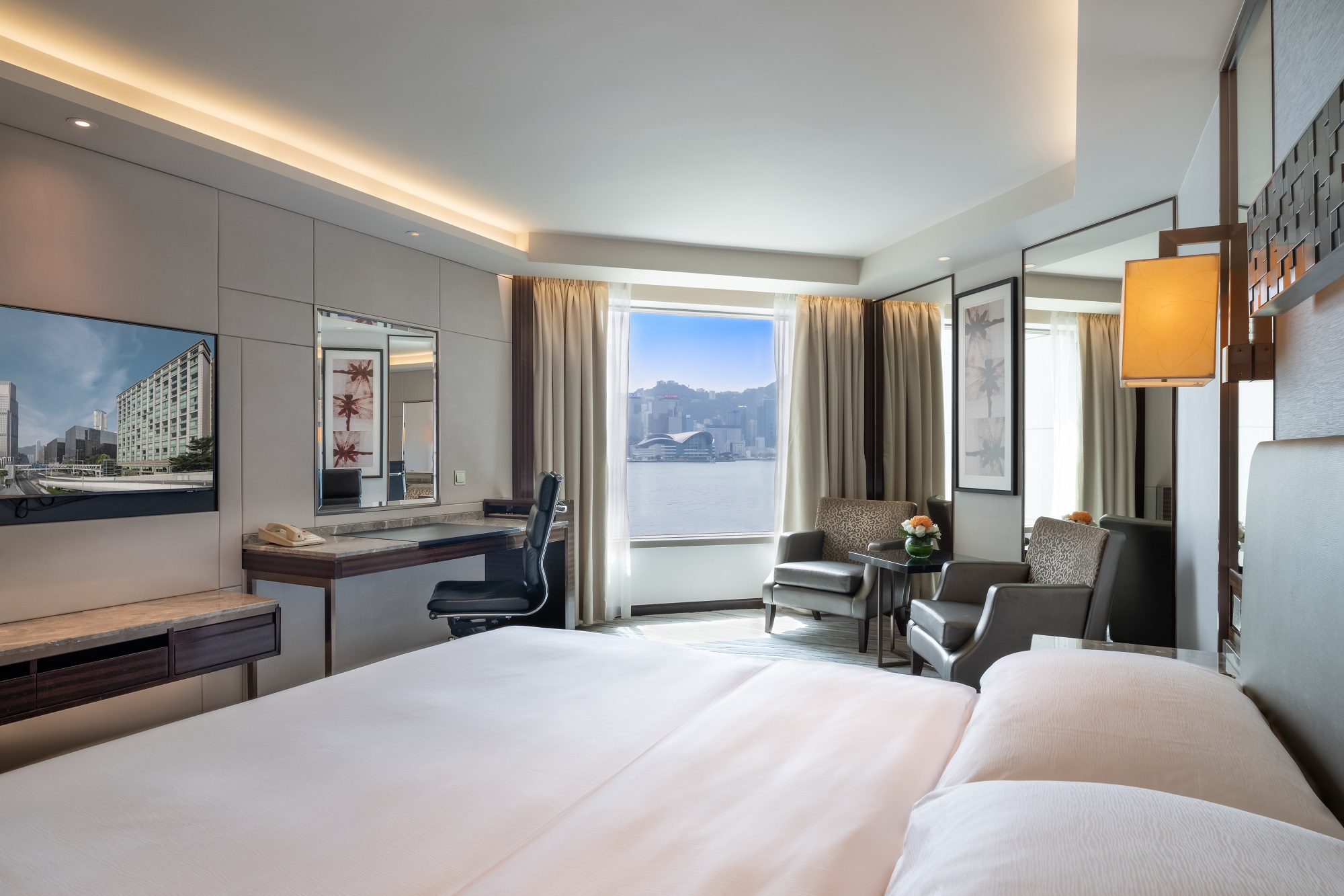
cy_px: 448
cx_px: 672
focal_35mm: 19
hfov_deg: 86.9
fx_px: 709
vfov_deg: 64.5
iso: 100
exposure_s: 1/30
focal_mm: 19
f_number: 16
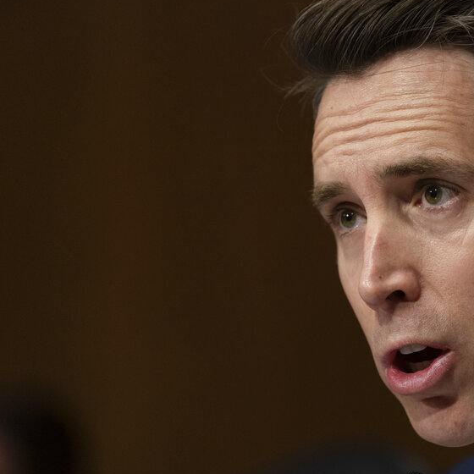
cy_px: 237
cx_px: 393
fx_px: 4090
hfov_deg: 6.6
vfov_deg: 6.6
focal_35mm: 264
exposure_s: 1/400
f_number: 2.8
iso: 2500
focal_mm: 170
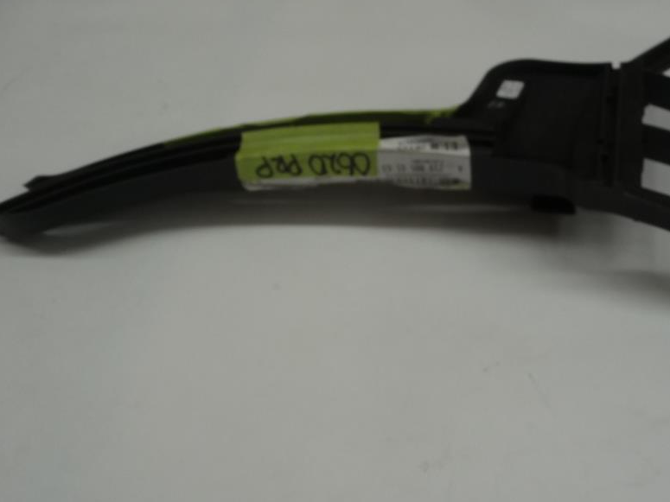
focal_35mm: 37
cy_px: 297
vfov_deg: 38.5
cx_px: 386
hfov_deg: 50.0
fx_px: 716
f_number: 3.3
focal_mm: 4.7
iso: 100
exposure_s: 1/40
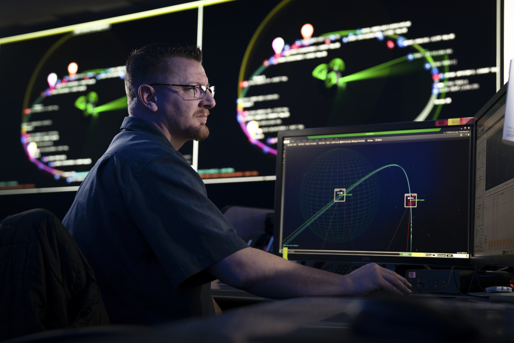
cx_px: 257
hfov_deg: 41.1
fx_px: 685
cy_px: 172
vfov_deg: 28.1
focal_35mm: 48
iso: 100
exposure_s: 1/30
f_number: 2.8
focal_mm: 48
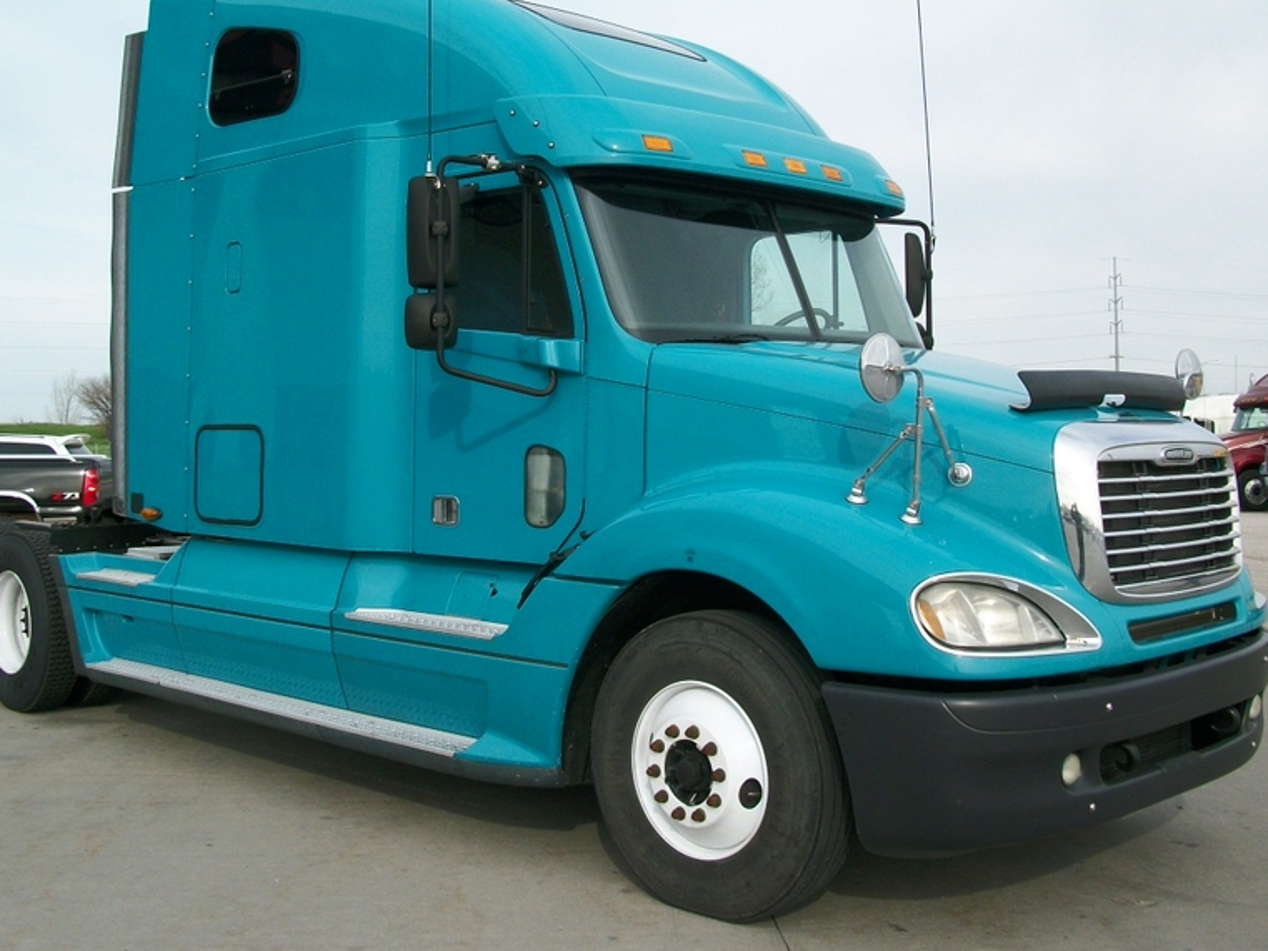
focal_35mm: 41
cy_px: 434
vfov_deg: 35.1
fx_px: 1502
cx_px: 572
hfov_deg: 45.7
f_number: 8.8
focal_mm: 5.7
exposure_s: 1/100
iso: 80
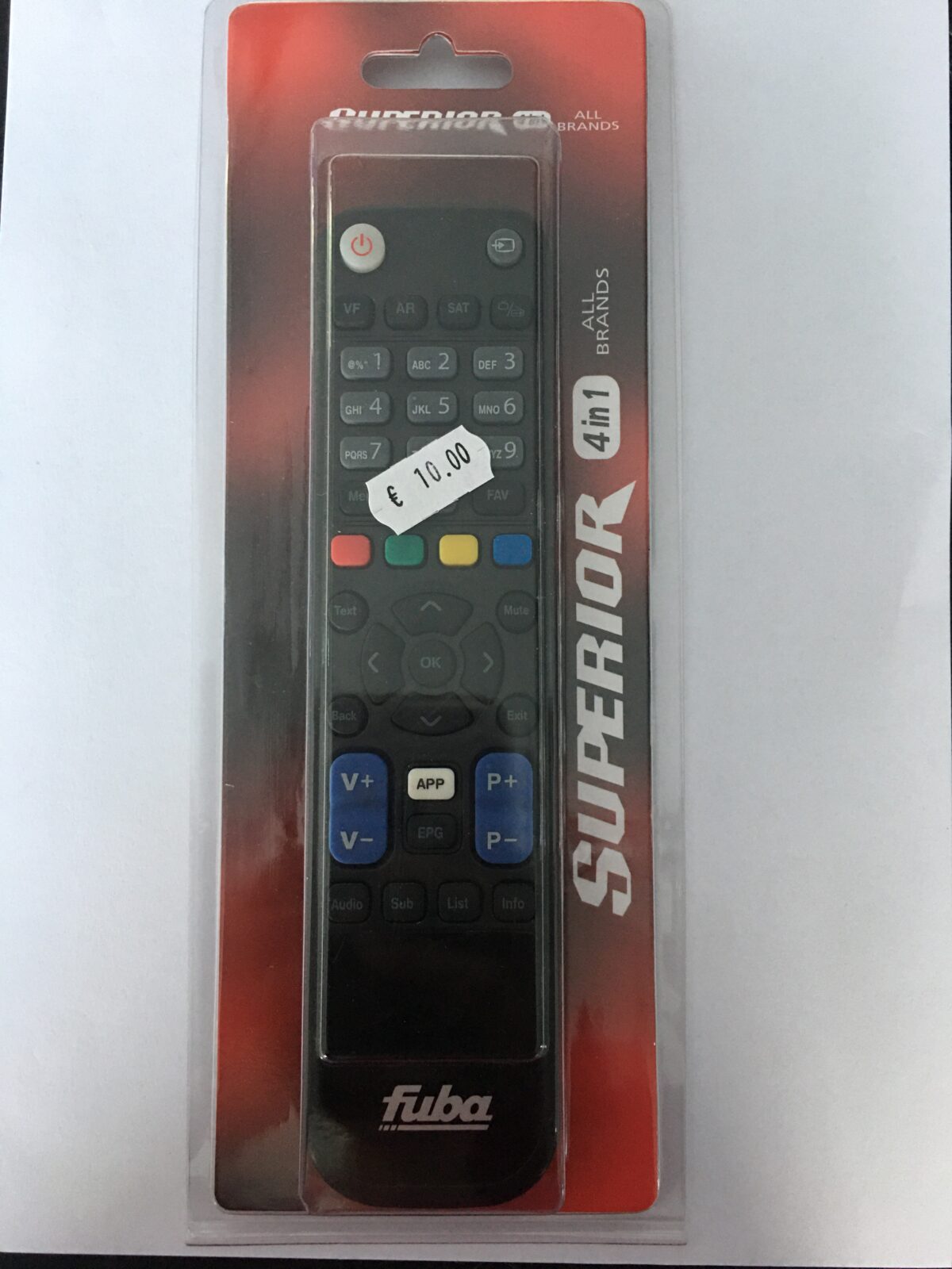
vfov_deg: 61.7
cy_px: 634
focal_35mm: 29
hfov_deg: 48.2
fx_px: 1063
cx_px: 476
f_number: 2.2
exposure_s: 1/17
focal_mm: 4.15
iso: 100
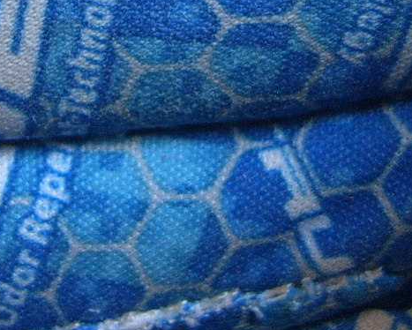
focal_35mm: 117
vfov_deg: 12.4
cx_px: 57
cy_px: -196
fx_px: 1427
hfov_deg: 16.3
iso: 100
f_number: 2.8
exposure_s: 1/15
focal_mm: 5.8
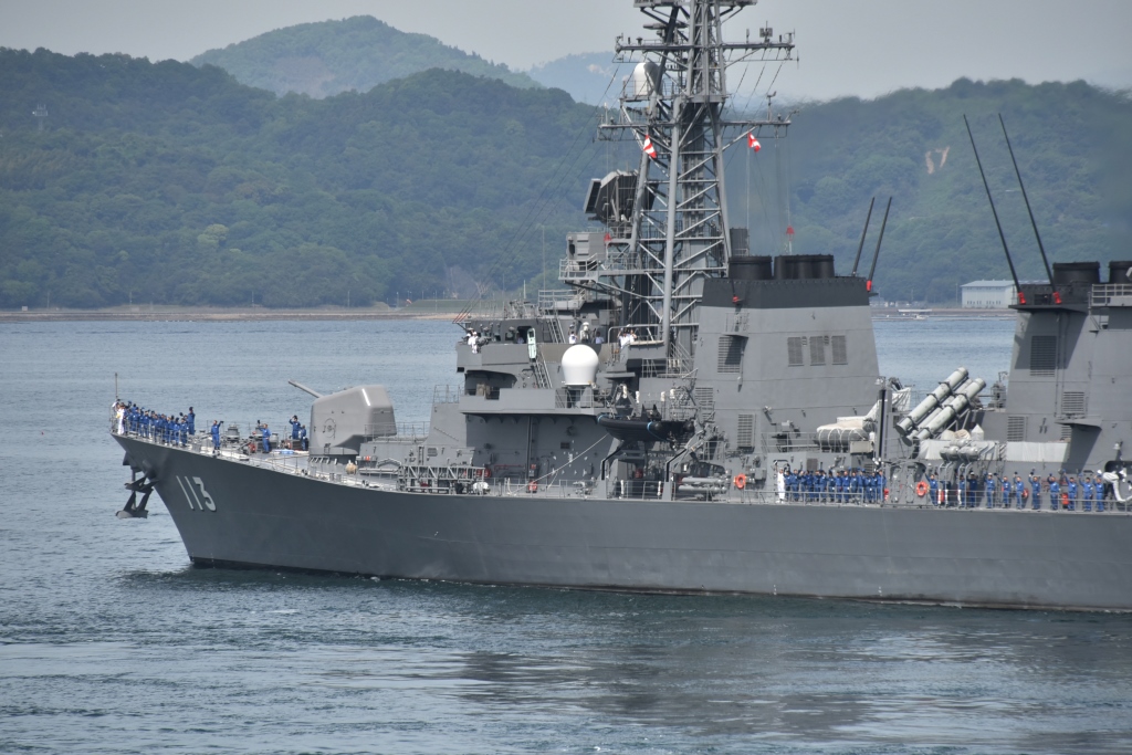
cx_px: 566
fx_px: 9434
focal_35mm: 300
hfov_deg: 6.9
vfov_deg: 4.6
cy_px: 378
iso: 400
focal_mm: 300
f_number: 9
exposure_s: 1/1000
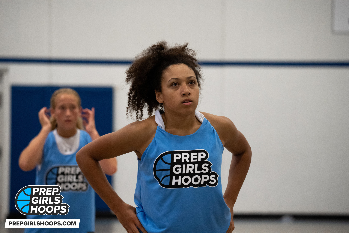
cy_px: 116
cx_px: 174
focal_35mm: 212
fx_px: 2059
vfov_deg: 6.5
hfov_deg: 9.7
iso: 6400
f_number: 5.6
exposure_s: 1/320
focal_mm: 212.4
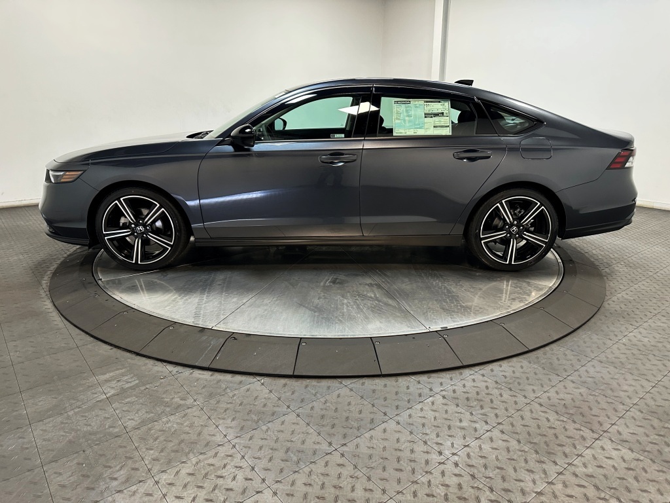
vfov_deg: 56.8
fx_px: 465
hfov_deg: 71.6
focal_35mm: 24
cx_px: 335
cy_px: 252
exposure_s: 1/60
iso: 400
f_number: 1.78
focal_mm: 6.86
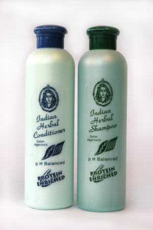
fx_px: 527
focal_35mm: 82
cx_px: 76
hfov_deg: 16.5
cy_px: 115
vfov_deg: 24.6
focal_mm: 55
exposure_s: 1/250
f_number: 8
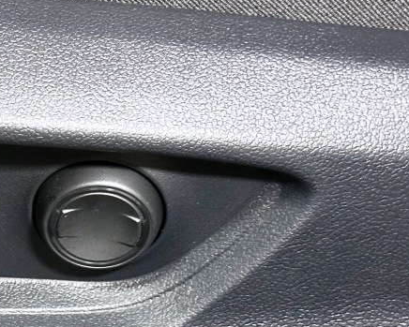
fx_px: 1332
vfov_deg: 14.0
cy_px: 204
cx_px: -44
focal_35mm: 110
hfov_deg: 16.9
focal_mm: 6.86
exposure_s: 1/30
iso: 640
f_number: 1.78
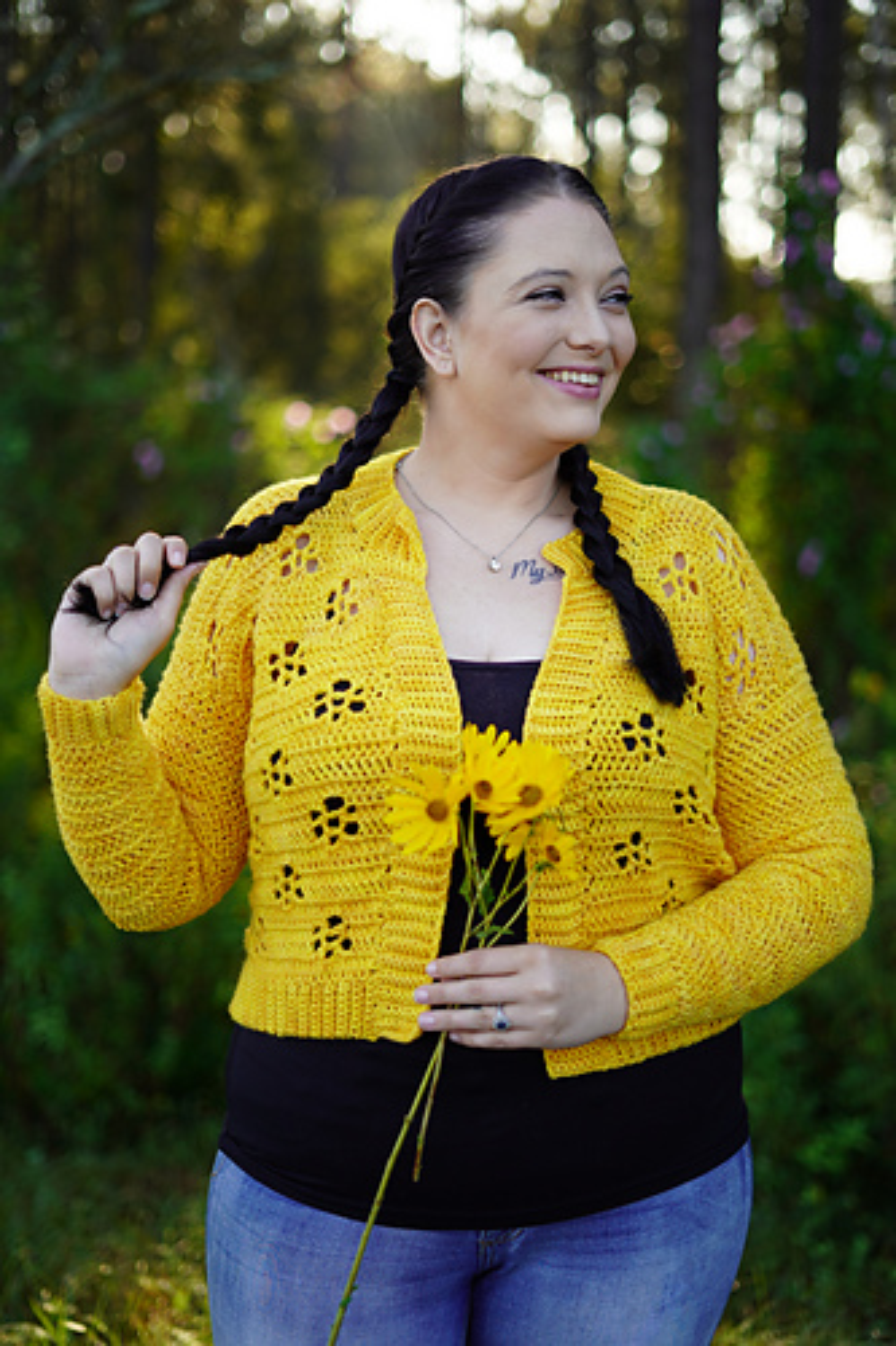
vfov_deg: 39.6
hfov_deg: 27.0
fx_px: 1868
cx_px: 448
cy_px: 673
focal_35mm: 50
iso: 100
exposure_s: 1/500
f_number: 1.8
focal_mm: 50
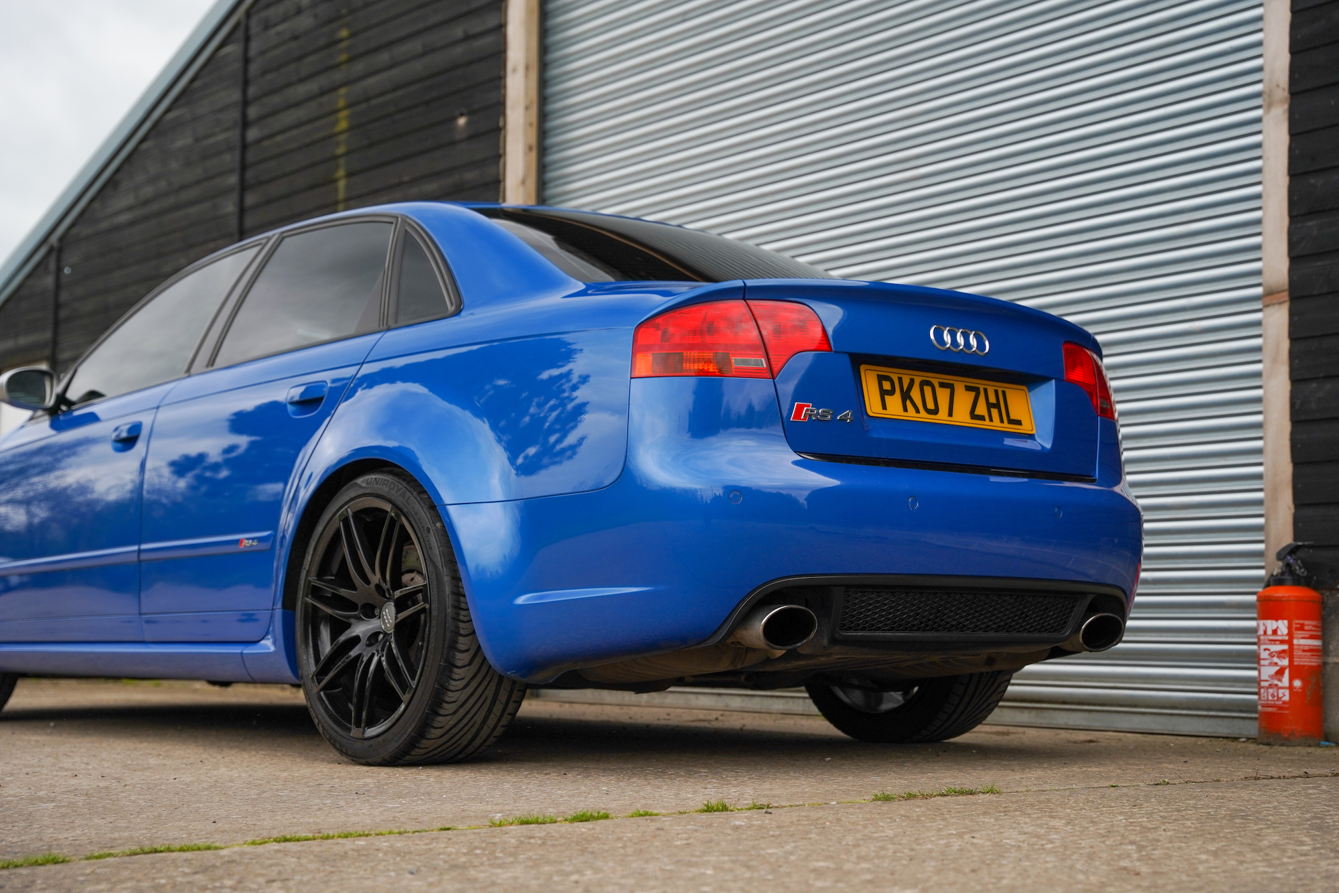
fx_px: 2019
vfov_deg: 24.9
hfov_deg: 36.7
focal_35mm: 54
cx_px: 670
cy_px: 446
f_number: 4
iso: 320
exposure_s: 1/320
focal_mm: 54.3
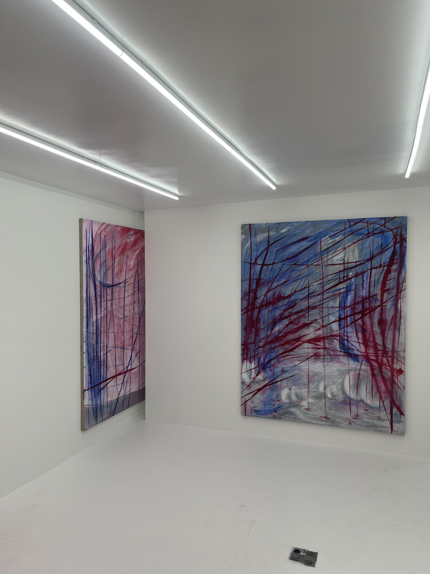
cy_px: 287
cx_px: 215
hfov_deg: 53.1
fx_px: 431
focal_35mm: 26
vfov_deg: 67.3
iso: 50
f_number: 1.6
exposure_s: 1/234
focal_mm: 5.1
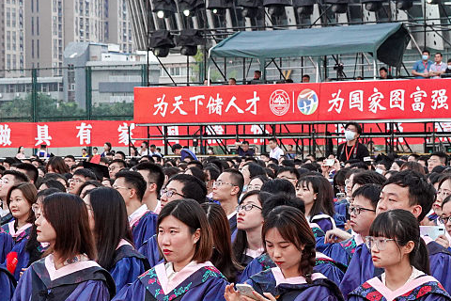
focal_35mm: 155
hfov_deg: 13.2
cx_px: 343
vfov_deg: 8.9
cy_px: 182
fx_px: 1942
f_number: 4
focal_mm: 22.92
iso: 500
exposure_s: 1/80
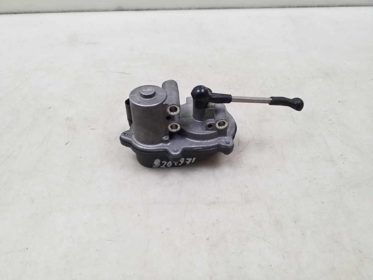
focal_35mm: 27
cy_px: 140
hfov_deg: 65.3
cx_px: 186
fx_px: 291
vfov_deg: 51.4
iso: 100
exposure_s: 1/50
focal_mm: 3.6
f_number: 1.9
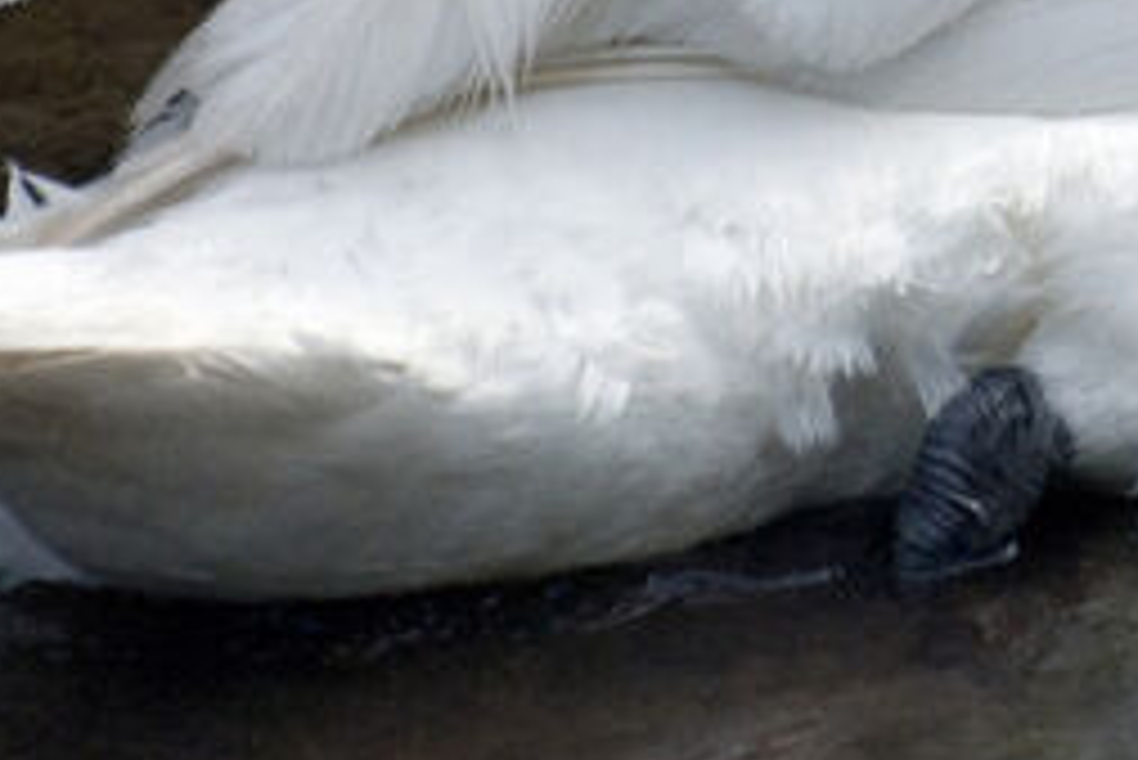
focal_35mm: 1053
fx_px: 33304
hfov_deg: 2.0
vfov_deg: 1.3
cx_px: 1538
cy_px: -578
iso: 800
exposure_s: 1/1600
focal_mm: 180
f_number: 5.3
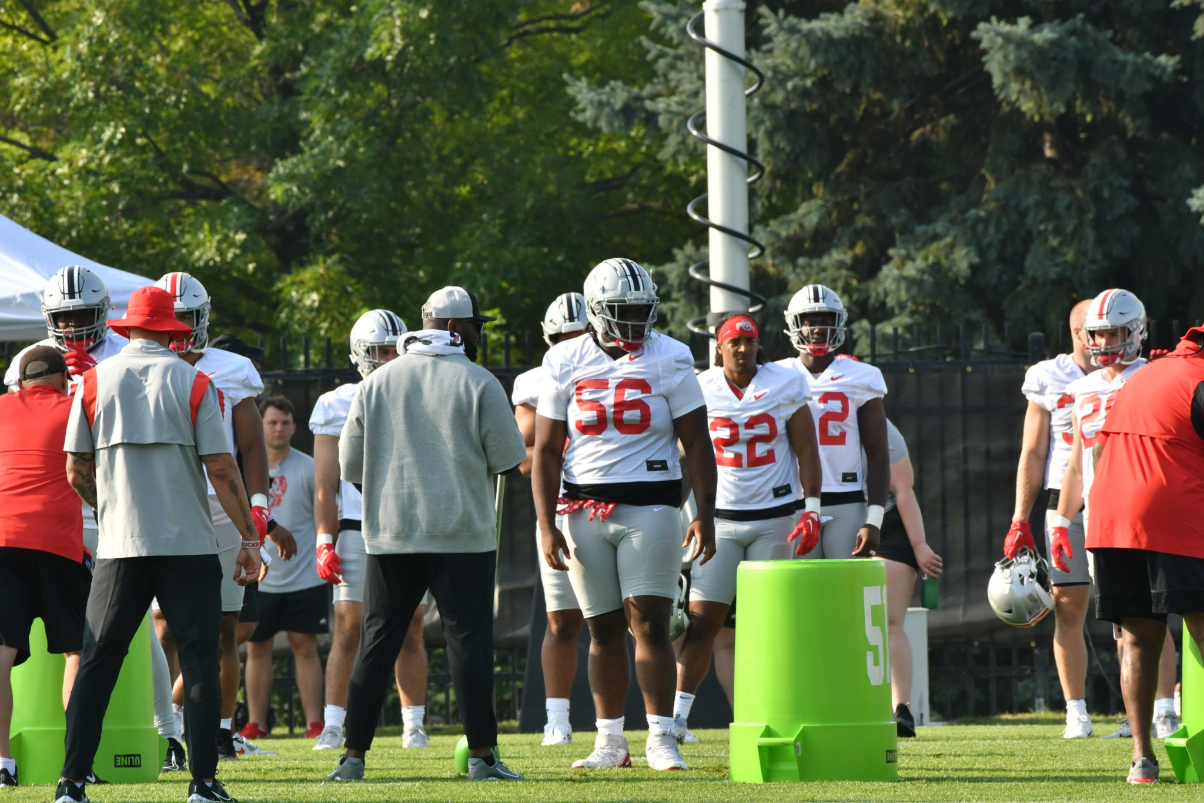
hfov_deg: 2.8
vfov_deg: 1.8
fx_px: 25079
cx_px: 602
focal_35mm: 750
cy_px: 402
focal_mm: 500
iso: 1000
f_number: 13
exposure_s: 1/640
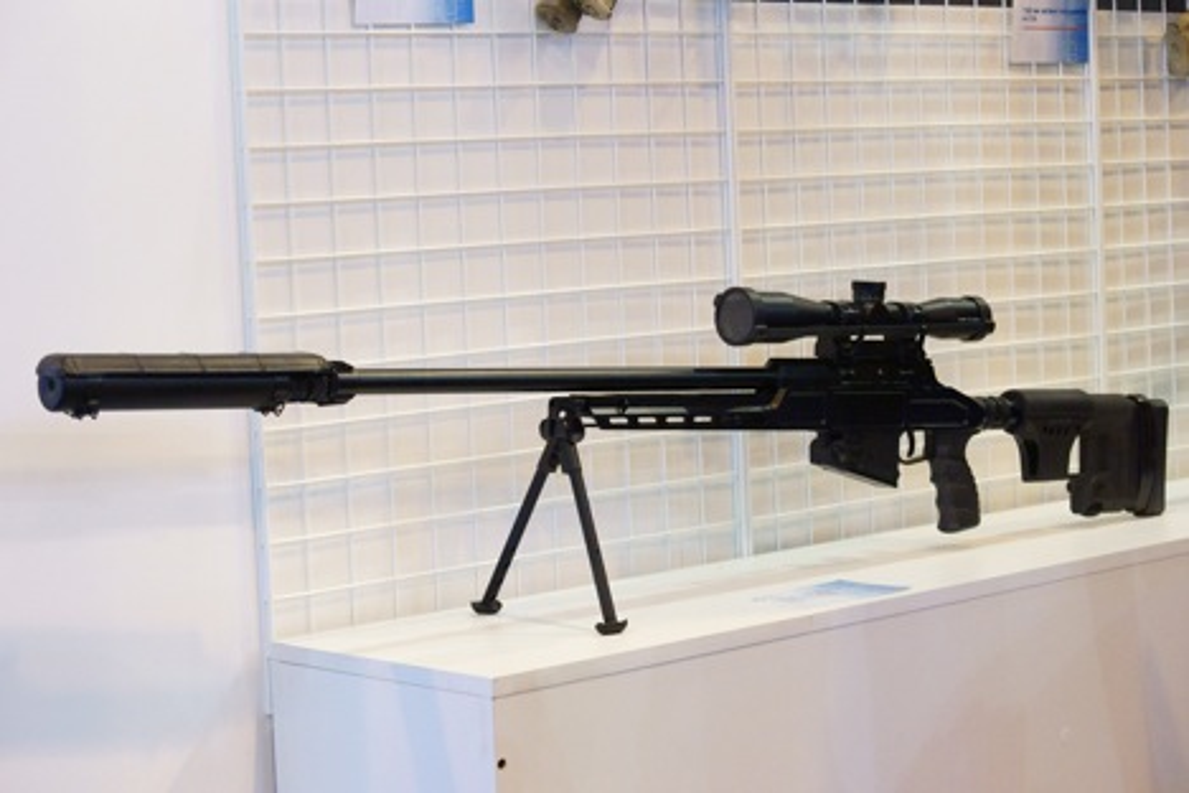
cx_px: 594
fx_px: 2725
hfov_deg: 24.6
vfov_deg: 16.6
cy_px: 396
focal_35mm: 82
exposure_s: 1/125
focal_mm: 55
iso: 1600
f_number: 5
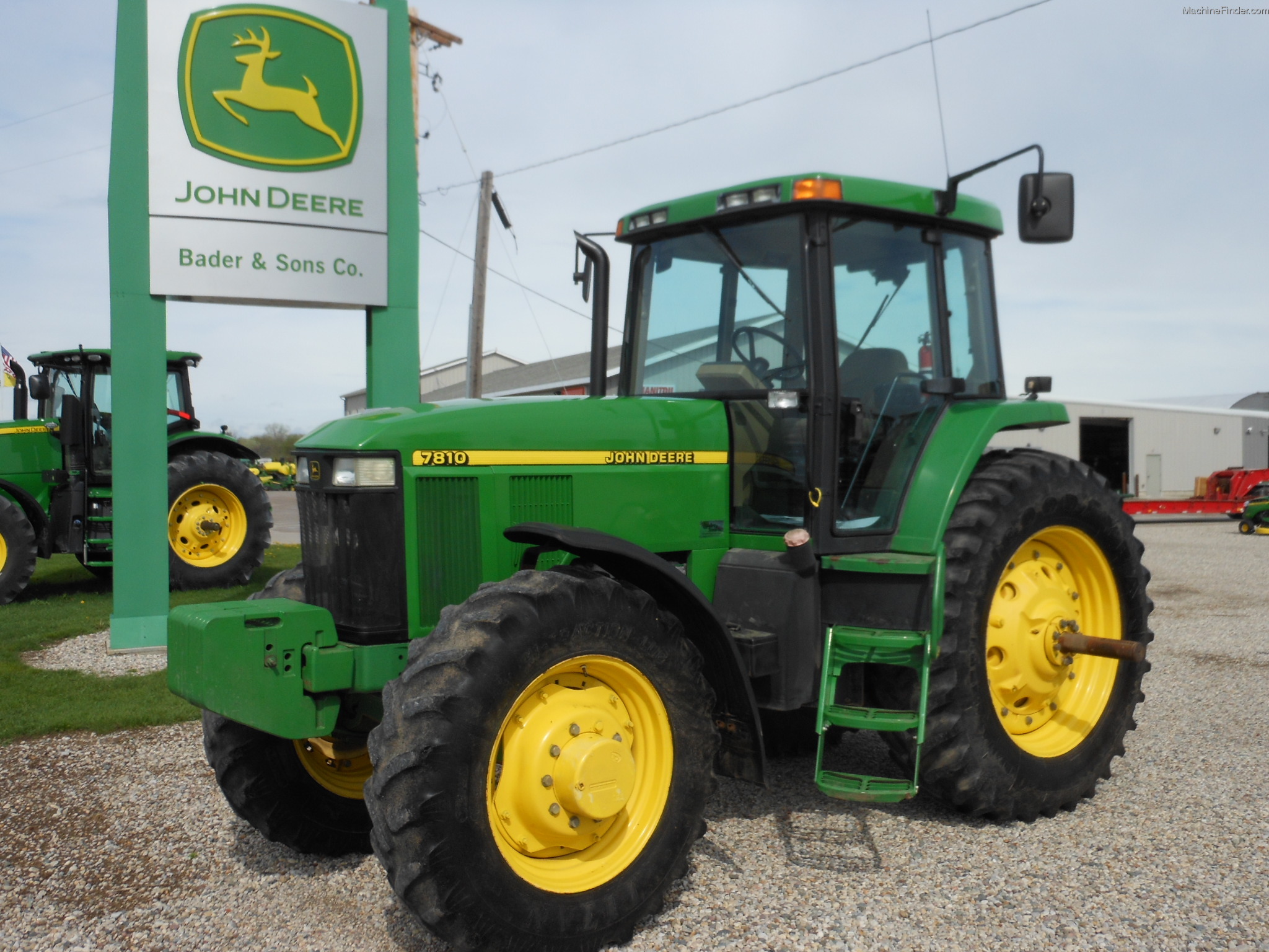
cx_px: 634
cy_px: 476
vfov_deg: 42.9
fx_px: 1210
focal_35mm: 33
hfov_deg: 55.4
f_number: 4
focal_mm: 5.9
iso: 80
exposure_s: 1/1000
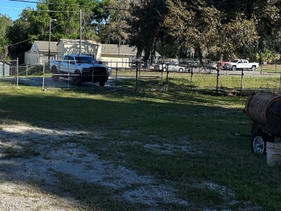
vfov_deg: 27.4
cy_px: 75
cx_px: 54
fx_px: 430
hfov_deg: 35.0
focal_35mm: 53
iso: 80
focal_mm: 6.86
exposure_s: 1/4016
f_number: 1.78
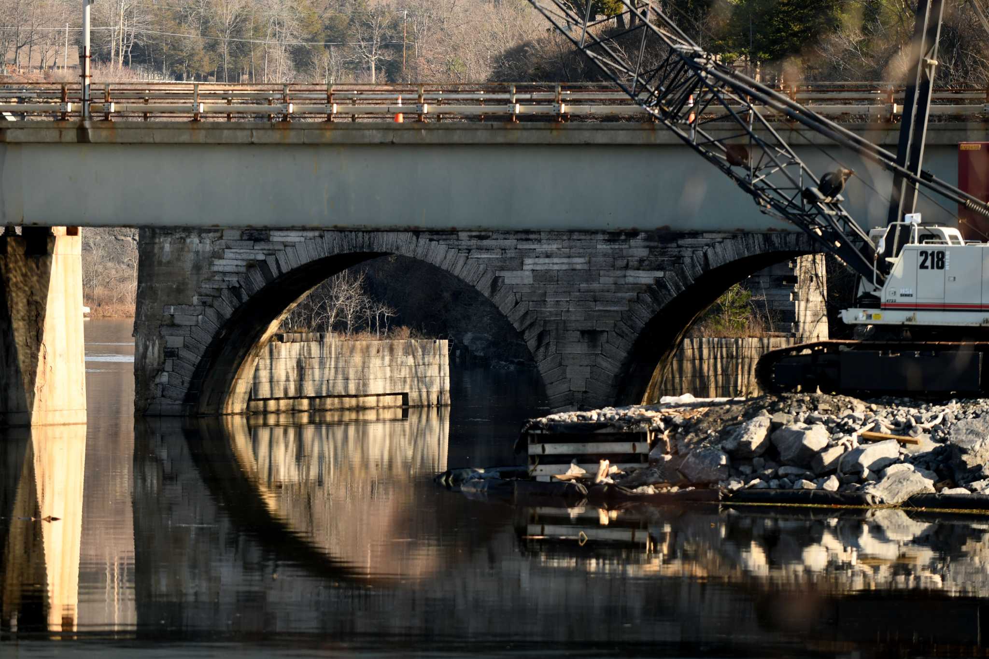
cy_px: 330
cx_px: 494
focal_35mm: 210
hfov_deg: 9.8
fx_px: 5768
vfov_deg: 6.5
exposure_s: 1/1600
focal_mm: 140
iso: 250
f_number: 2.8
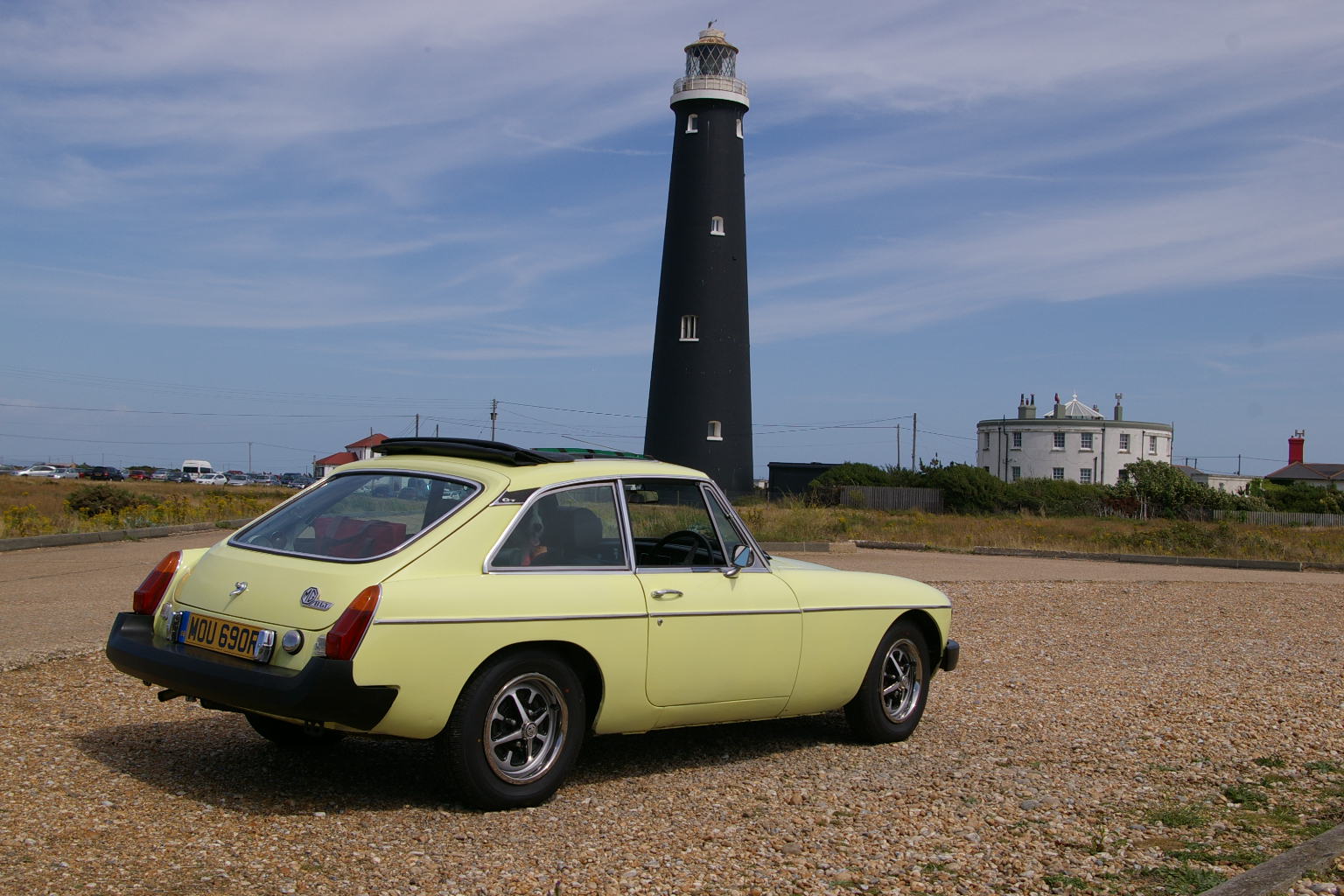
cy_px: 448
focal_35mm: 39
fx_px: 1456
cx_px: 672
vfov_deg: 34.2
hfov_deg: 49.6
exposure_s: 1/750
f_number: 9.5
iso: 200
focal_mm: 26
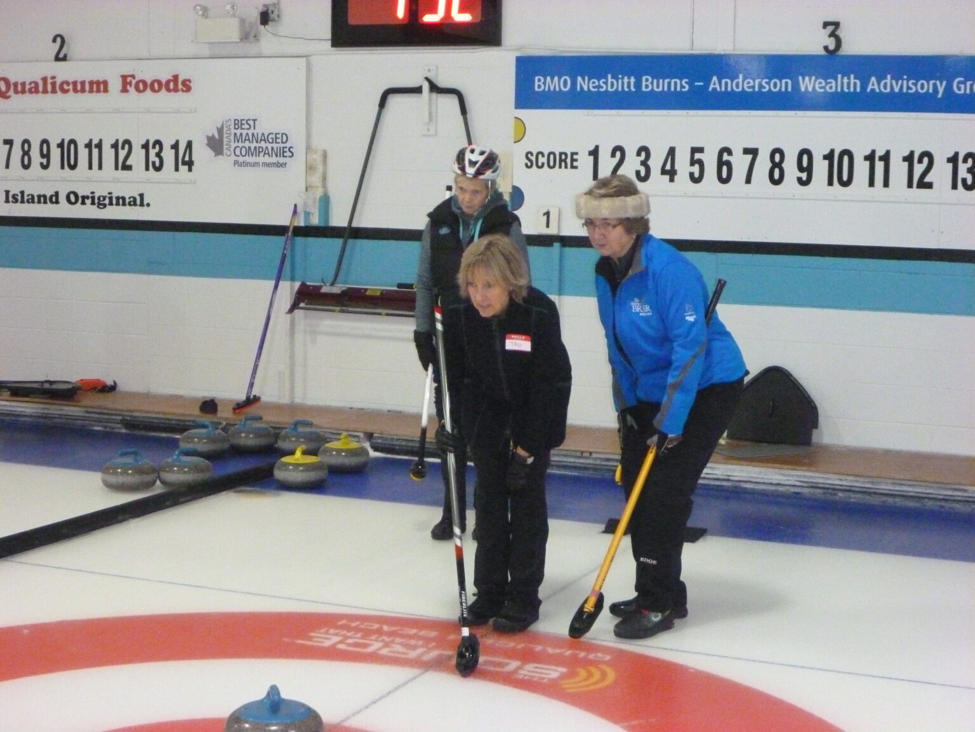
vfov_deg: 23.7
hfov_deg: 31.2
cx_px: 488
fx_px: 1746
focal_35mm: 62
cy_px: 366
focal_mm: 11
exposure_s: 1/40
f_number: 5.2
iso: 1000
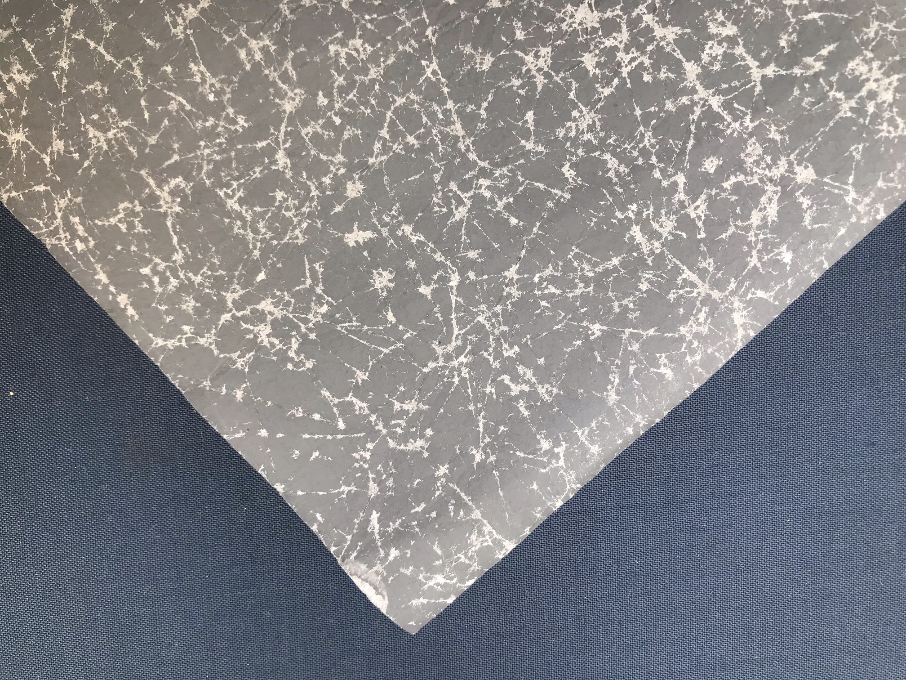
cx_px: 453
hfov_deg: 63.4
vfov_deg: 49.7
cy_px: 340
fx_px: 733
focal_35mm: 28
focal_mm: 3.99
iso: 20
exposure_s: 1/192
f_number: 1.8
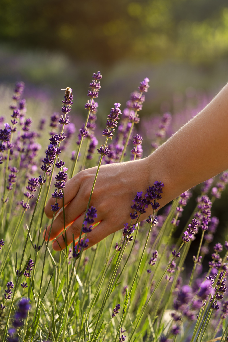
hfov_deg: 18.2
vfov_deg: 27.0
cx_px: 114
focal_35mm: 75
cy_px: 171
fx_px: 712
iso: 320
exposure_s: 1/640
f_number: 5
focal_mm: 75
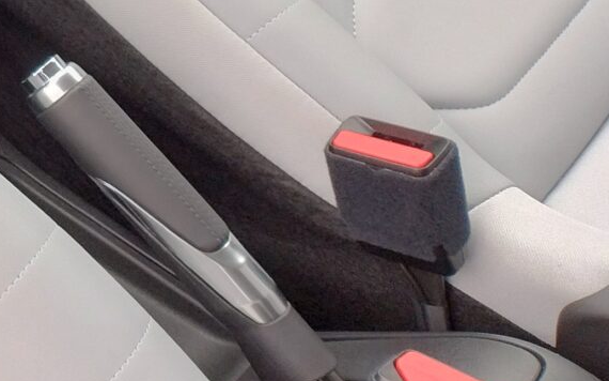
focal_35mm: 119
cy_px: -294
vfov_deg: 10.4
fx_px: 1975
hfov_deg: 14.4
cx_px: -630
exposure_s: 1/100
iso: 197
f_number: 1.7
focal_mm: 4.71
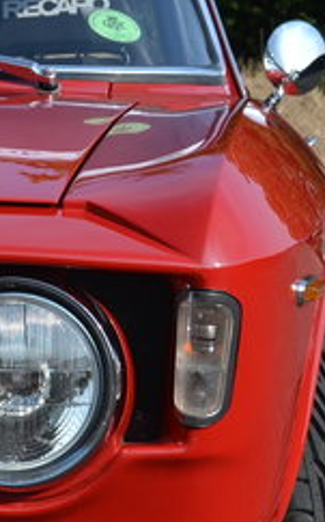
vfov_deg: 11.2
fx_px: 2664
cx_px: -310
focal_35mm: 188
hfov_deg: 6.8
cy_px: 260
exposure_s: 1/250
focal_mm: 35
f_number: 8
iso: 100
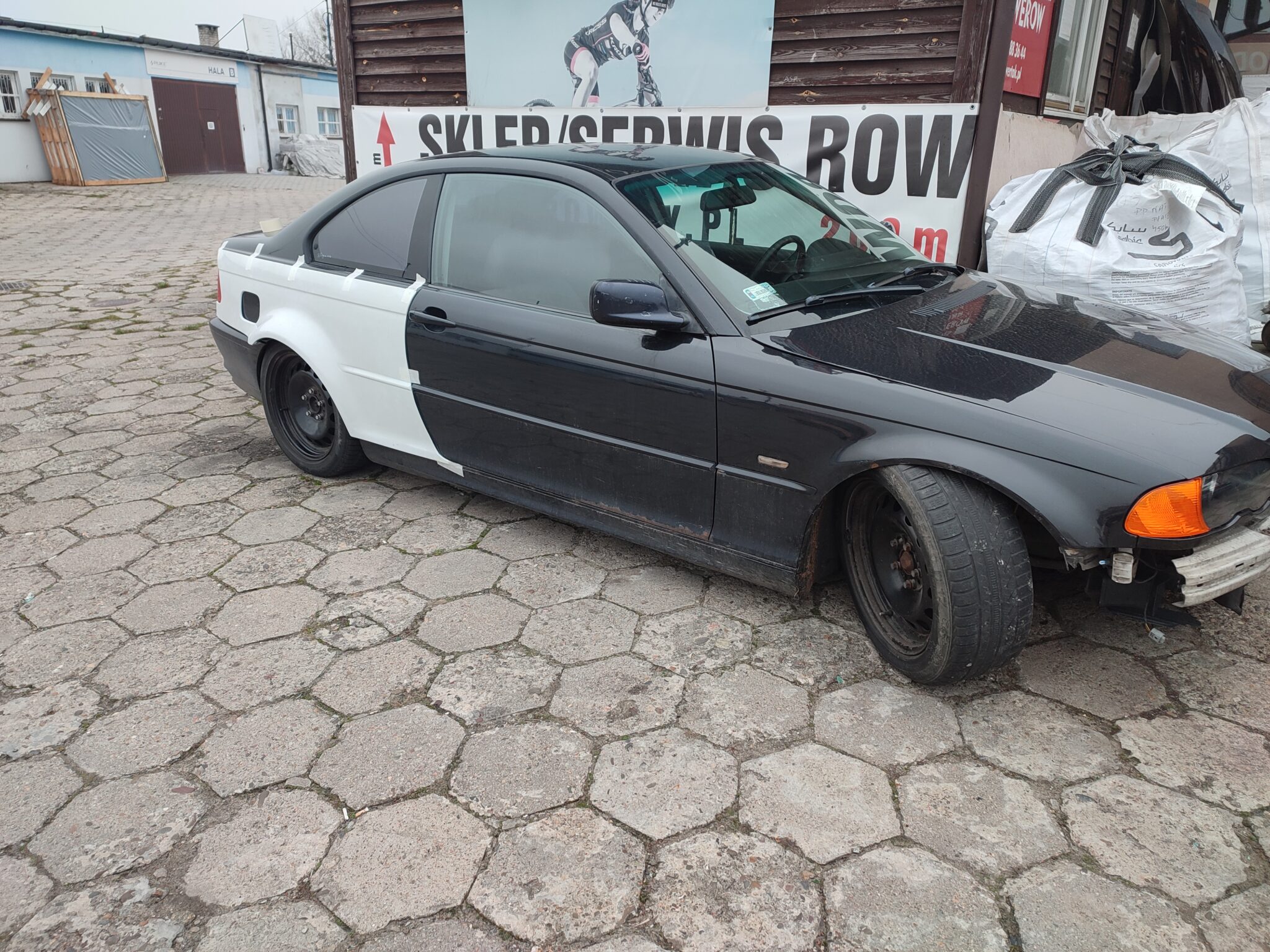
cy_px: 476
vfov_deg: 54.9
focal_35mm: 25
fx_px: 917
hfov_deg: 69.4
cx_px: 635
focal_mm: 6.04
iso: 273
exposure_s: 1/33
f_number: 1.9
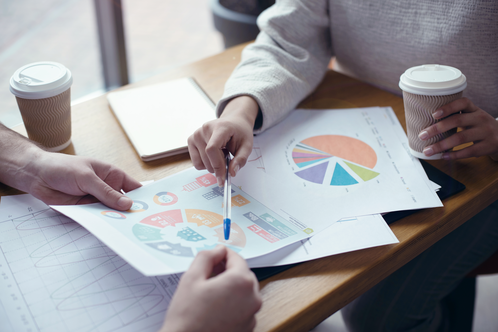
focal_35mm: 50
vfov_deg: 27.0
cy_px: 166
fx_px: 692
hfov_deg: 39.6
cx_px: 249
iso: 400
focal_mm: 50
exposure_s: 1/125
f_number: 2.8
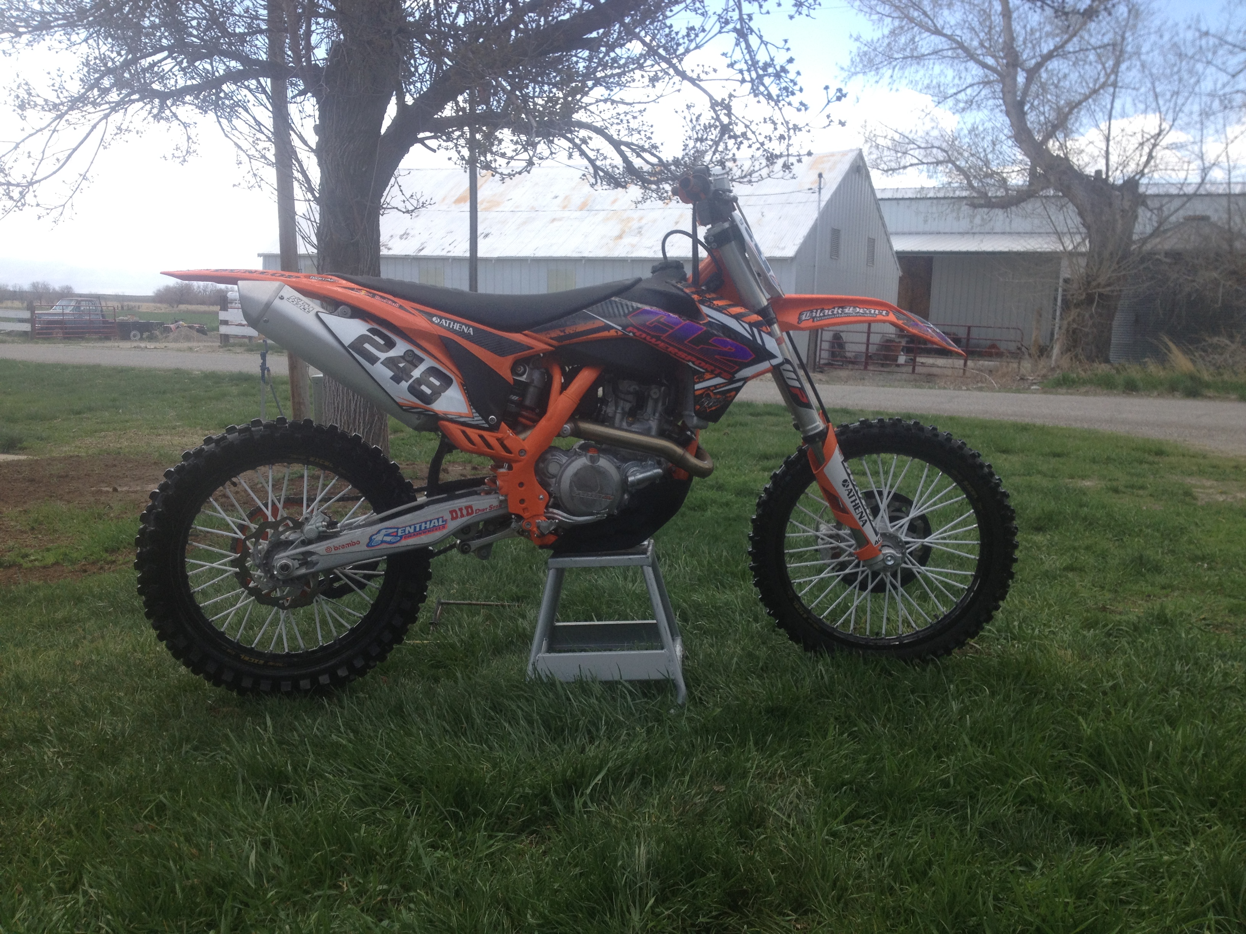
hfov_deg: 52.6
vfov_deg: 40.7
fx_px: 1260
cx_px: 623
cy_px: 467
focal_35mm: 35
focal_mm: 4.28
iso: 50
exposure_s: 1/789
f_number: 2.4
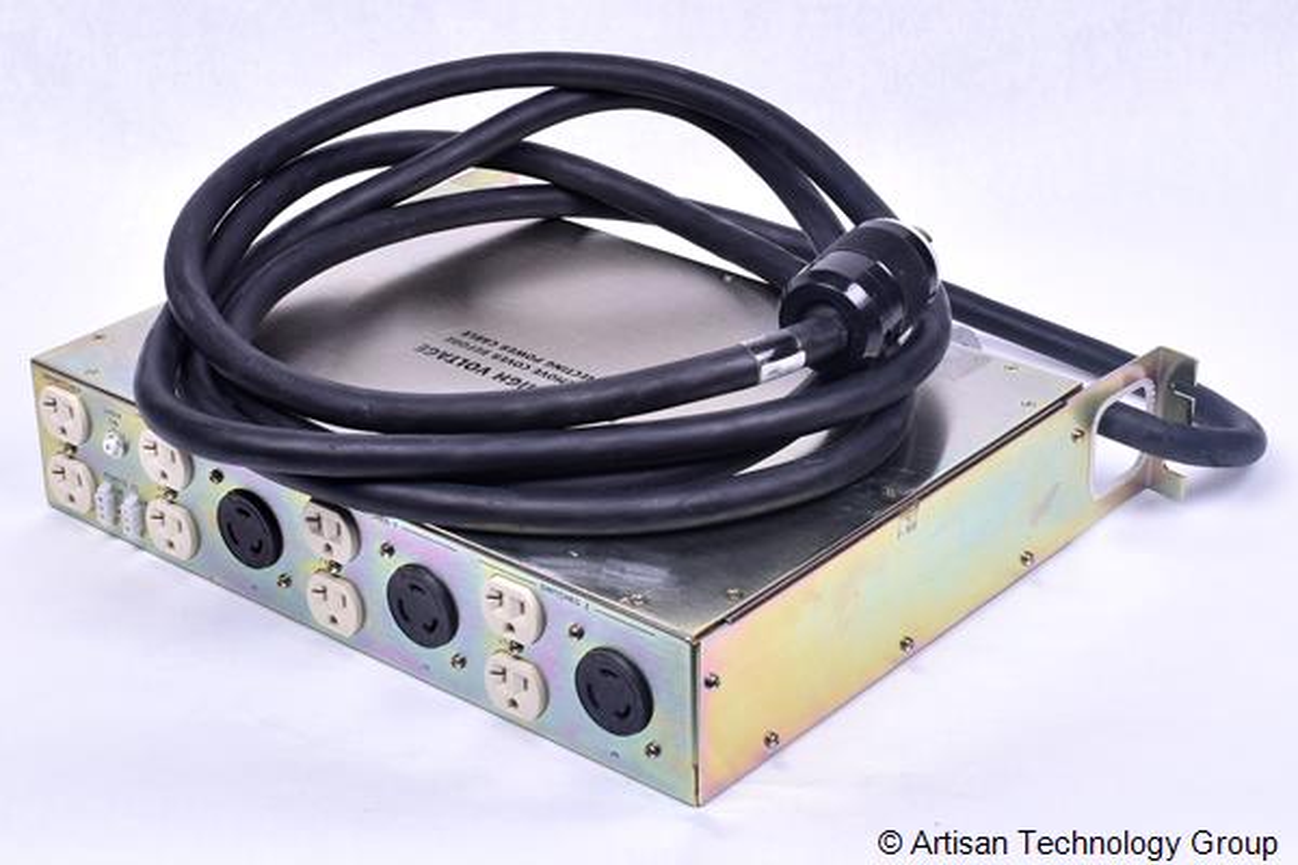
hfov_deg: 45.0
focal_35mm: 44
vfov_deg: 30.8
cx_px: 649
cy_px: 432
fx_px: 1568
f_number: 11
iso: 200
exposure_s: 1/250
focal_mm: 29
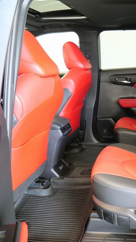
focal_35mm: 35
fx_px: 225
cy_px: 121
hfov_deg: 31.2
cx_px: 136
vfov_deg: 56.6
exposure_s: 1/30
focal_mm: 12
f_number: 3.5
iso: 3200
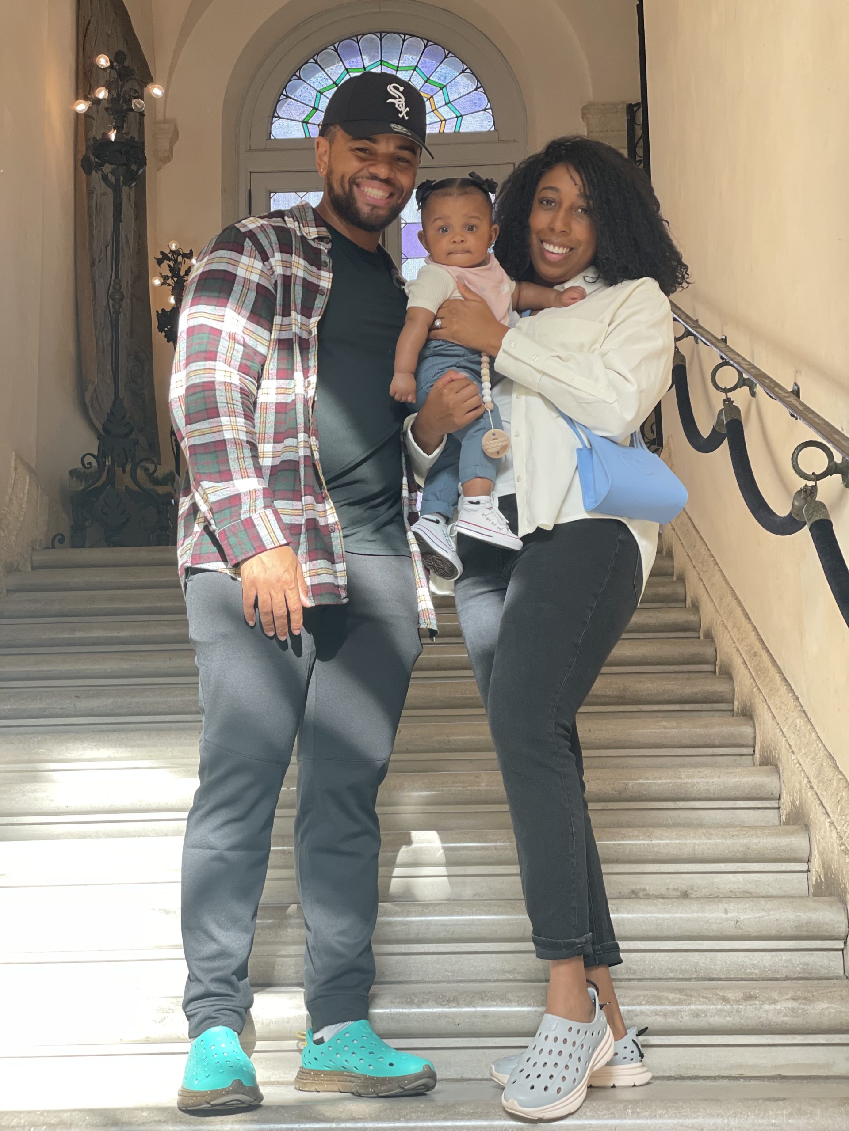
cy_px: 566
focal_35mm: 52
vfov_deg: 36.8
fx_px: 1700
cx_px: 424
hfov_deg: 28.0
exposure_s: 1/122
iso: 80
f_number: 2
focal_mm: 6
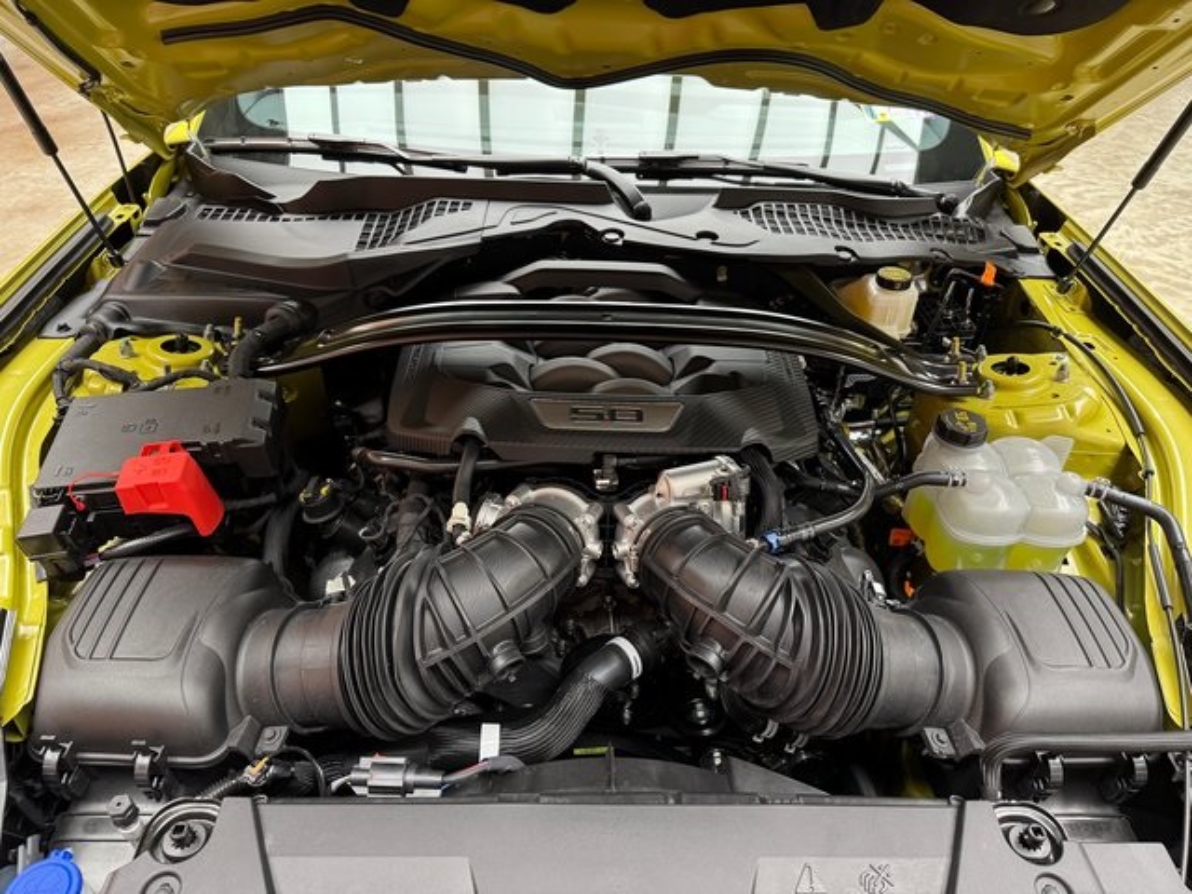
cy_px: 447
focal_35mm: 24
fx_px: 826
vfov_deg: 56.8
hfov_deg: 71.6
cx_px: 596
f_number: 1.78
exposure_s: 1/60
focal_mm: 6.76
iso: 250
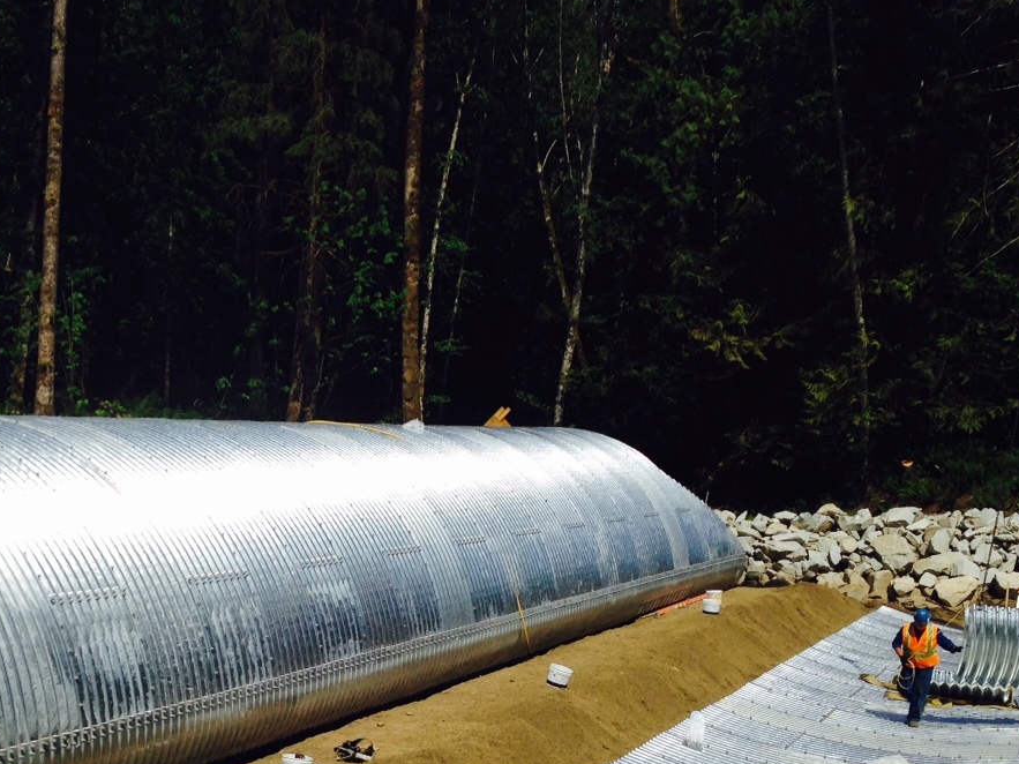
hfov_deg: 31.4
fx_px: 1795
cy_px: 614
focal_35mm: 61
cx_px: 315
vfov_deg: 23.7
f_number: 2.4
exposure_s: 1/3623
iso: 50
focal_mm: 4.12
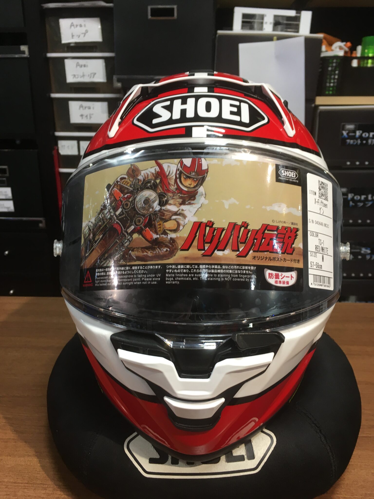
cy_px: 250
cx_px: 187
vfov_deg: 61.7
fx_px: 418
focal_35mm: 29
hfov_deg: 48.2
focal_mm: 4.15
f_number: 2.2
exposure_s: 1/30
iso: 50
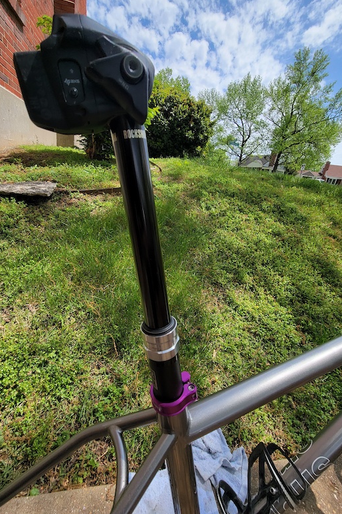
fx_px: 200
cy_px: 249
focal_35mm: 14
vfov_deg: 104.2
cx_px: 171
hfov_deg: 81.2
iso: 50
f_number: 2.2
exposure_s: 1/1311
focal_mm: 2.2
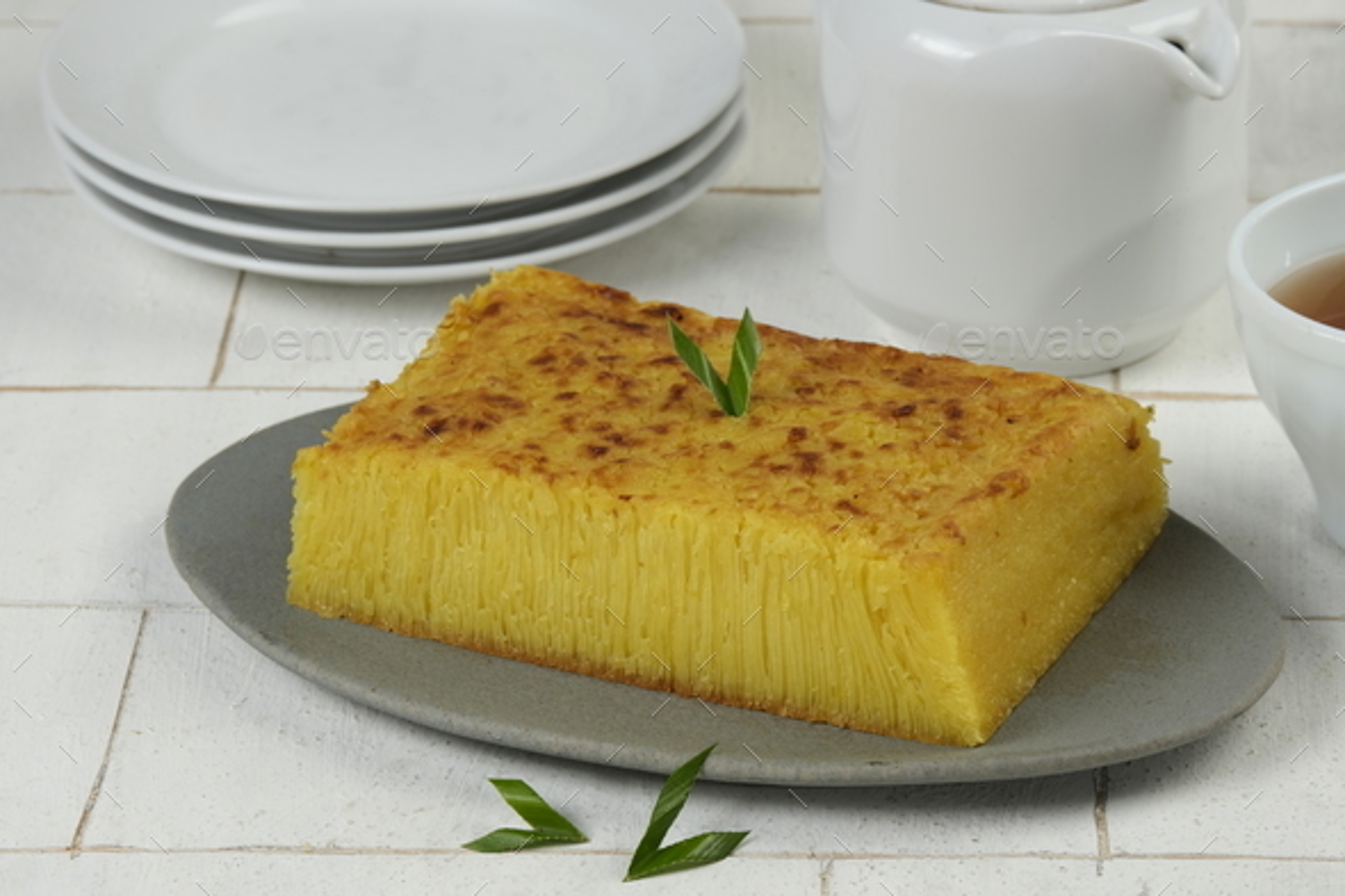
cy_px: 448
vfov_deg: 9.1
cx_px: 672
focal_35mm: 150
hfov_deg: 13.7
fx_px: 5602
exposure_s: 1/125
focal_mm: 99.8
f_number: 11
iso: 160
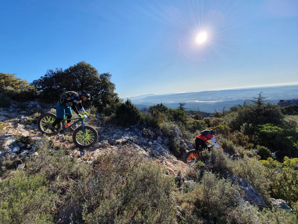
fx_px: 112
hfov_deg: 106.2
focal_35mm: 13
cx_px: 149
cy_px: 112
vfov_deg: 89.9
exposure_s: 1/1420
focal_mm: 1.8
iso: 50
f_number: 2.2
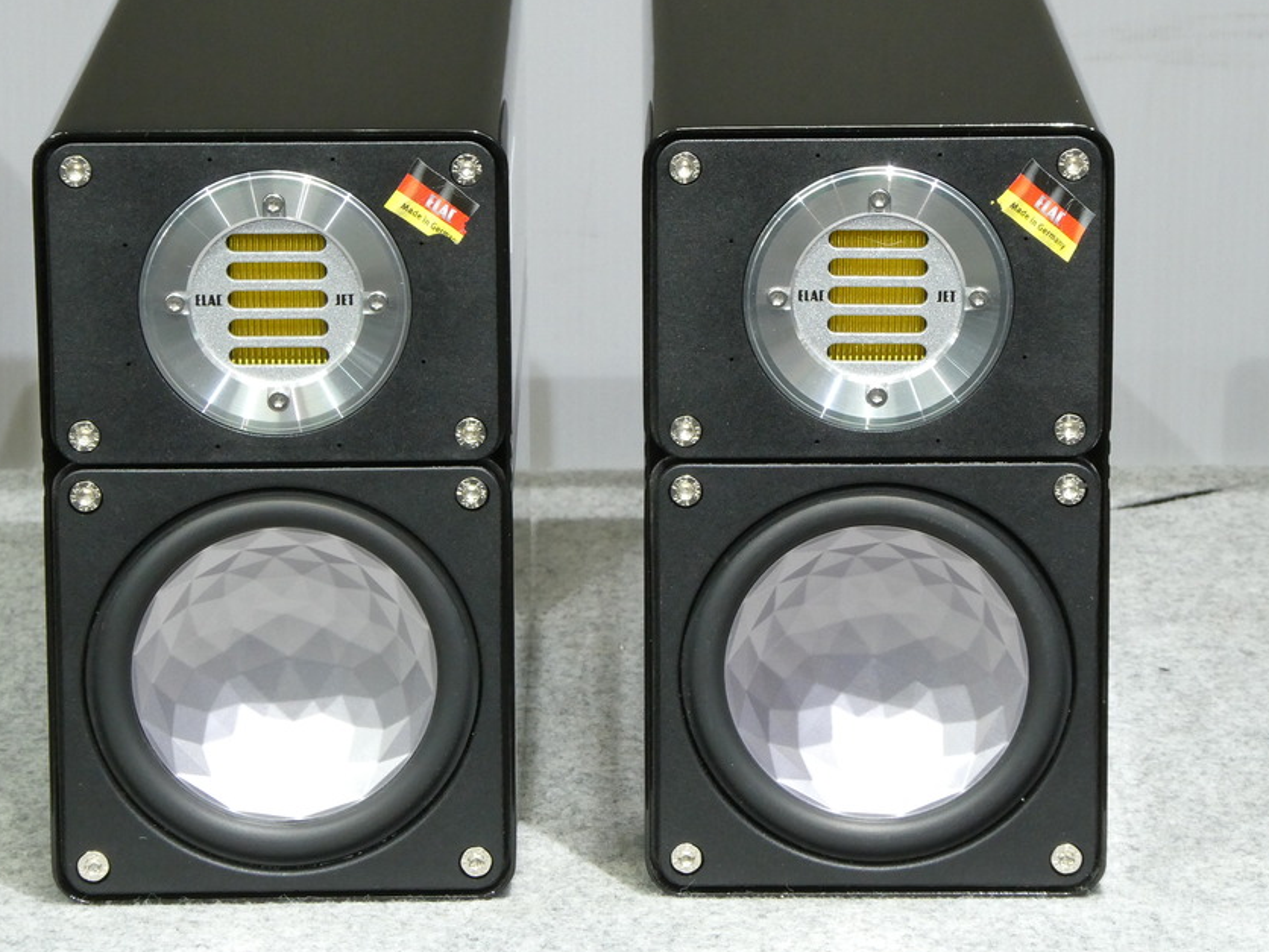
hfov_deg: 12.7
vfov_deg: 9.6
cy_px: 440
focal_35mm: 155
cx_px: 563
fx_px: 5682
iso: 400
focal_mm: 24.2
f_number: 5.6
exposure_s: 1/6
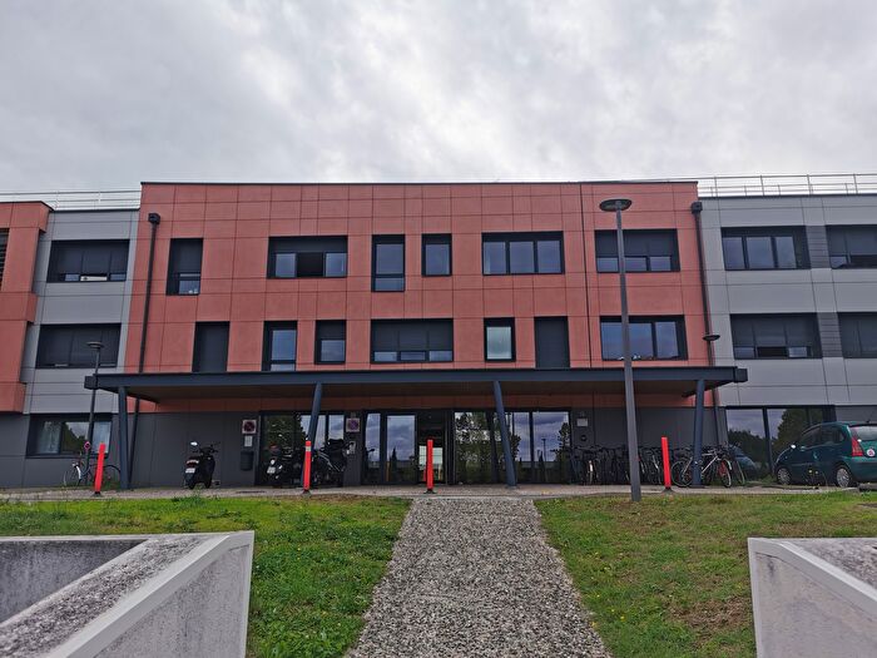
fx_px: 684
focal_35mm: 27
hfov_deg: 65.3
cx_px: 438
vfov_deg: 51.4
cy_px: 329
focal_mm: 5.56
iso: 50
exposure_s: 1/6536
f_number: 1.6
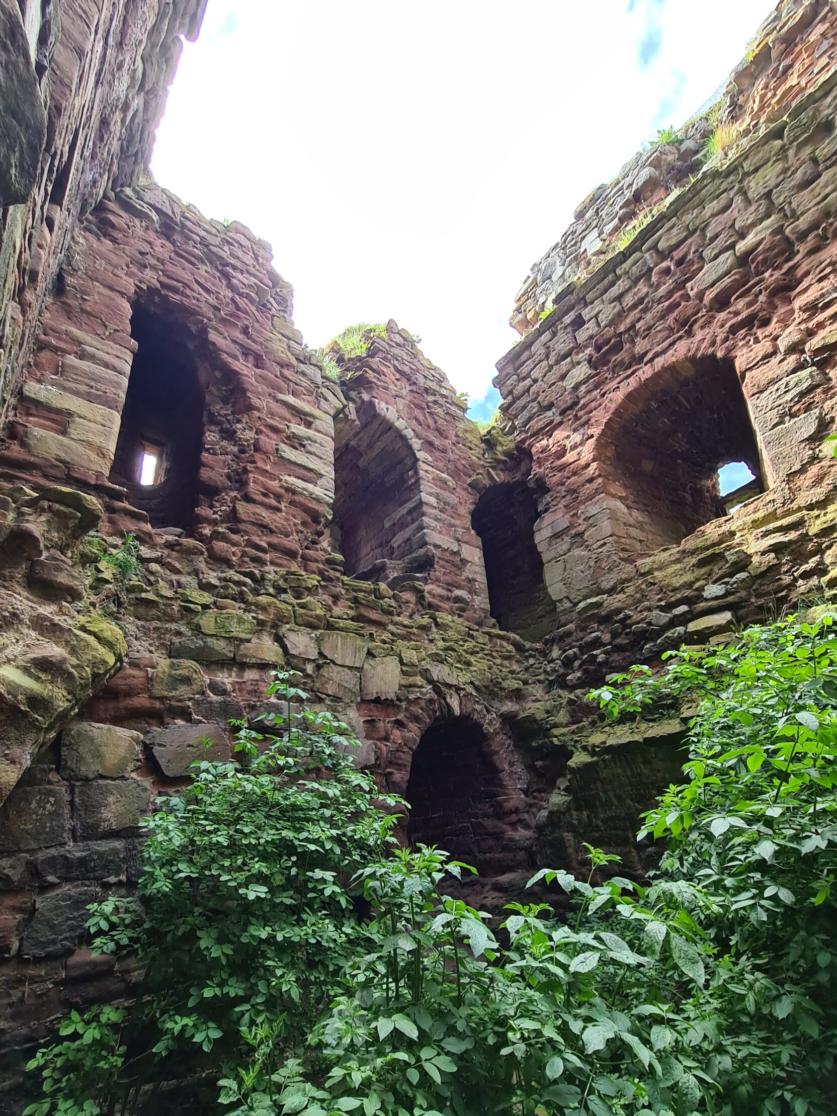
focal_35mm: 15
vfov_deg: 97.8
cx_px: 423
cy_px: 622
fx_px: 484
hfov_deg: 81.7
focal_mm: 2.22
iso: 64
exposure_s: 1/199
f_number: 2.2
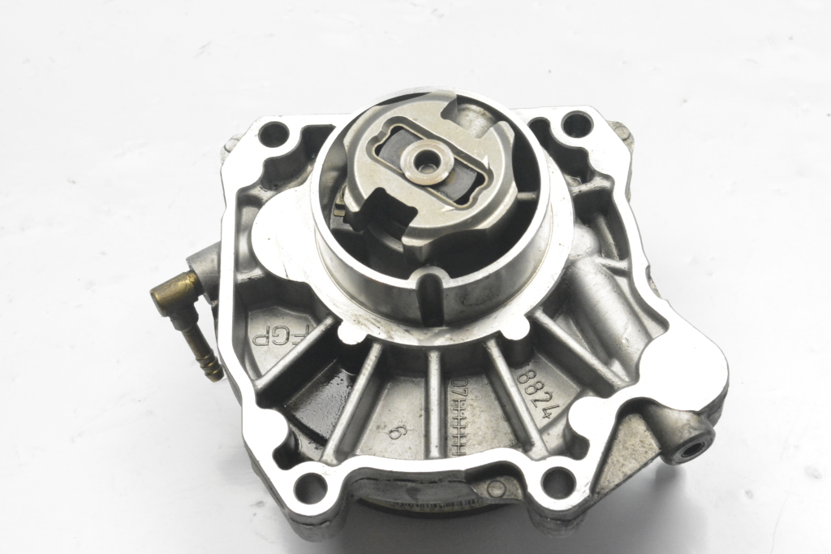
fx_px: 1904
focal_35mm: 82
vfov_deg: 16.5
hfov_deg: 24.6
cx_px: 416
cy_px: 277
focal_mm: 55
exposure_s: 1/250
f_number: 14
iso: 6400
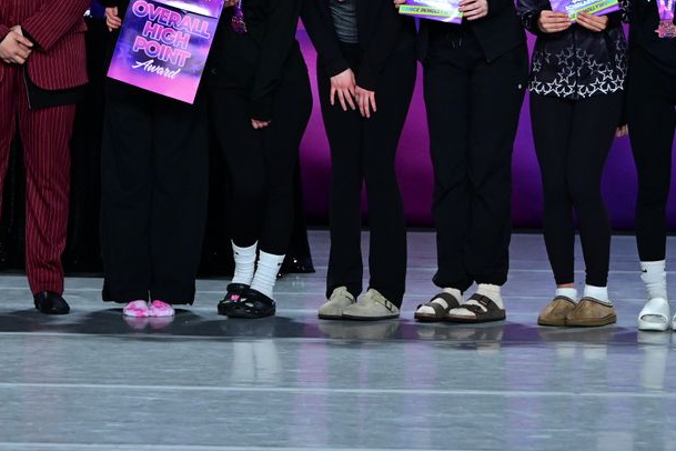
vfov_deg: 4.3
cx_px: 100
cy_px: -61
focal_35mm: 320
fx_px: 6008
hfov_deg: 6.4
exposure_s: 1/500
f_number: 4
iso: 2500
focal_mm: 130
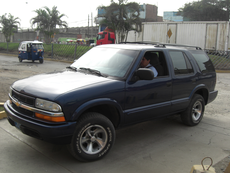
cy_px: 86
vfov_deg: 37.7
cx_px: 115
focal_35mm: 38
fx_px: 252
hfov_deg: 49.0
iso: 80
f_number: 4
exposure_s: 1/500
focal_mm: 7.9
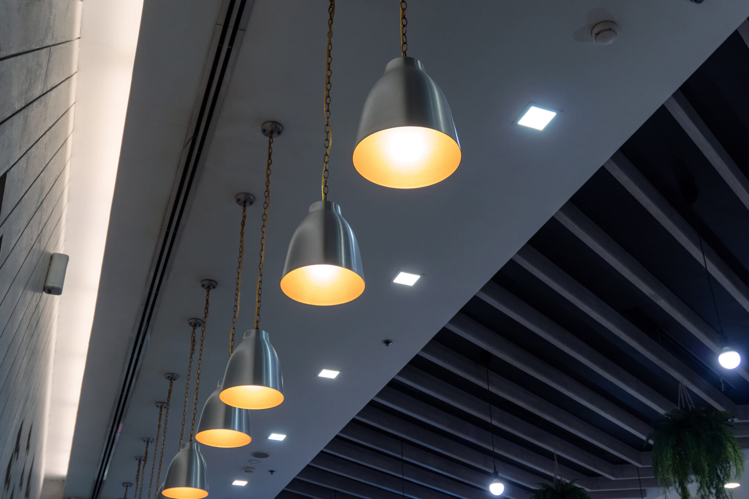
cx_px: 374
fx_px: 811
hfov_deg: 49.6
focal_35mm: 39
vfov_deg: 34.2
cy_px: 250
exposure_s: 1/80
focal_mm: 14.2
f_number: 2.8
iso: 250
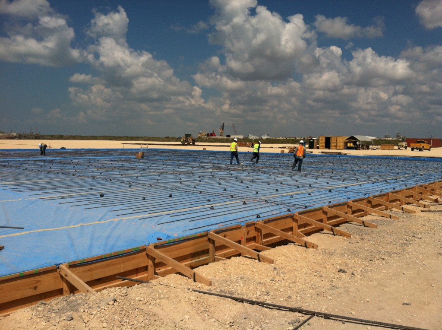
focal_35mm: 35
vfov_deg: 40.6
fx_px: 446
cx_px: 221
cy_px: 165
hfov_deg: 52.7
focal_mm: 3.85
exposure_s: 1/4286
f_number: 2.8
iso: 80
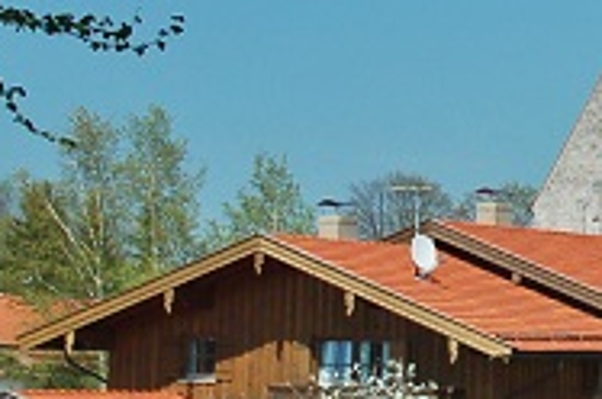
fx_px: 3389
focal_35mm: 203
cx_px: 819
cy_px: -222
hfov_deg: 9.9
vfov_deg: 6.6
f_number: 5.6
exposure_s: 1/400
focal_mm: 28
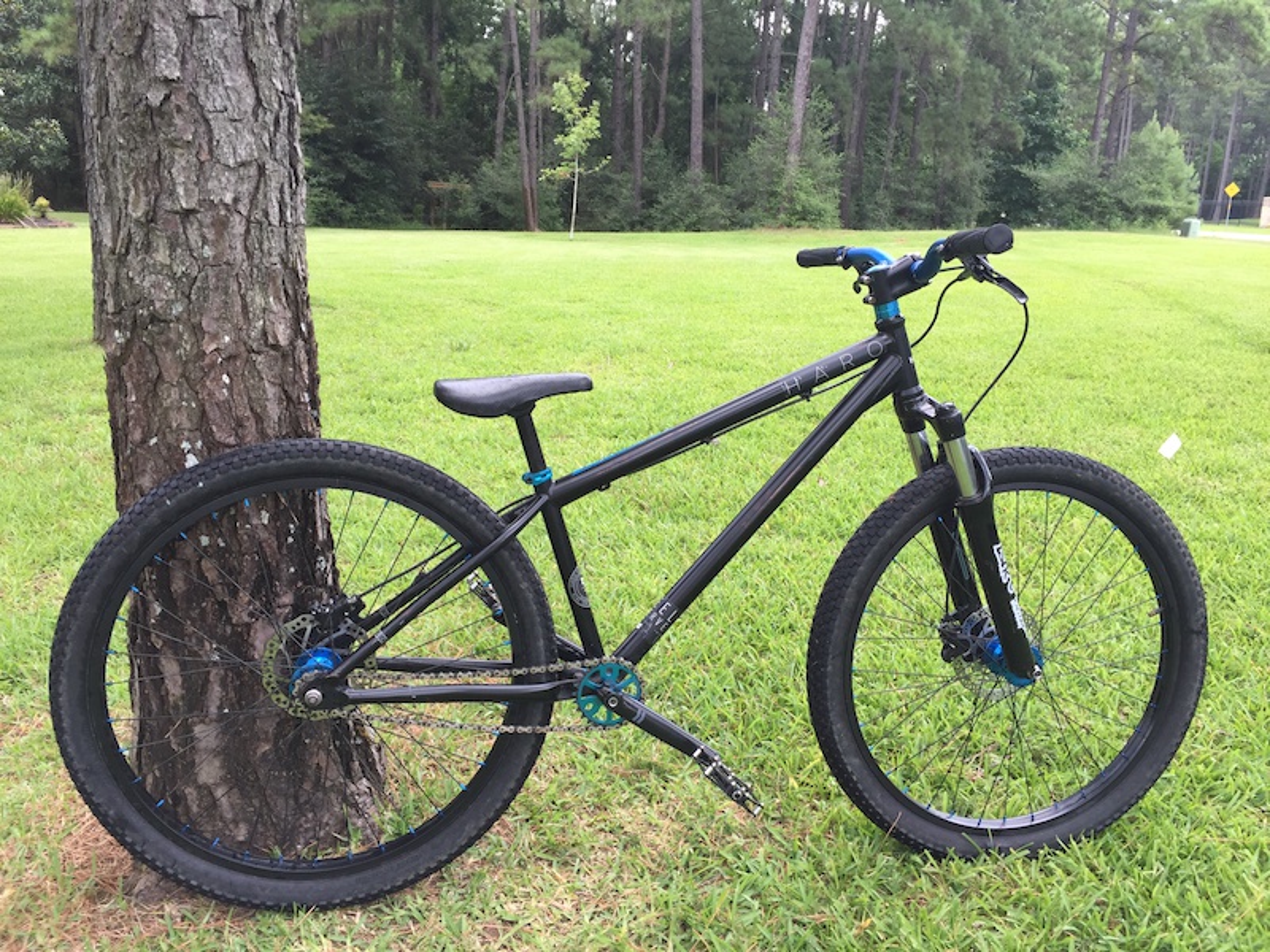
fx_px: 1064
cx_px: 635
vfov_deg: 48.2
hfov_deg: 61.7
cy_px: 476
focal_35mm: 29
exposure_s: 1/267
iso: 32
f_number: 2.2
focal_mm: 4.15
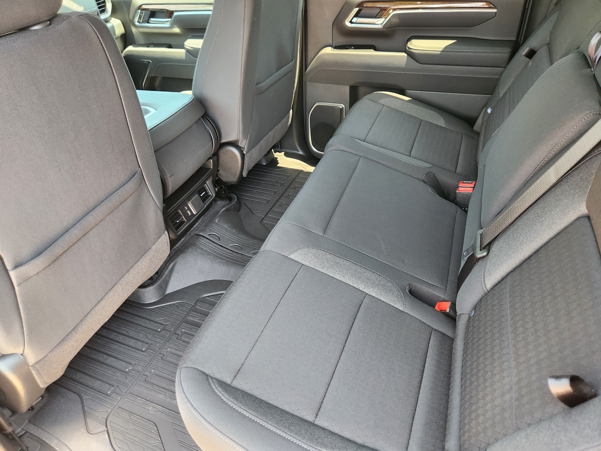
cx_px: 300
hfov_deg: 73.9
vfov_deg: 58.9
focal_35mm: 23
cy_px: 226
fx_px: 399
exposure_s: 1/100
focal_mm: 5.4
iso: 200
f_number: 1.8
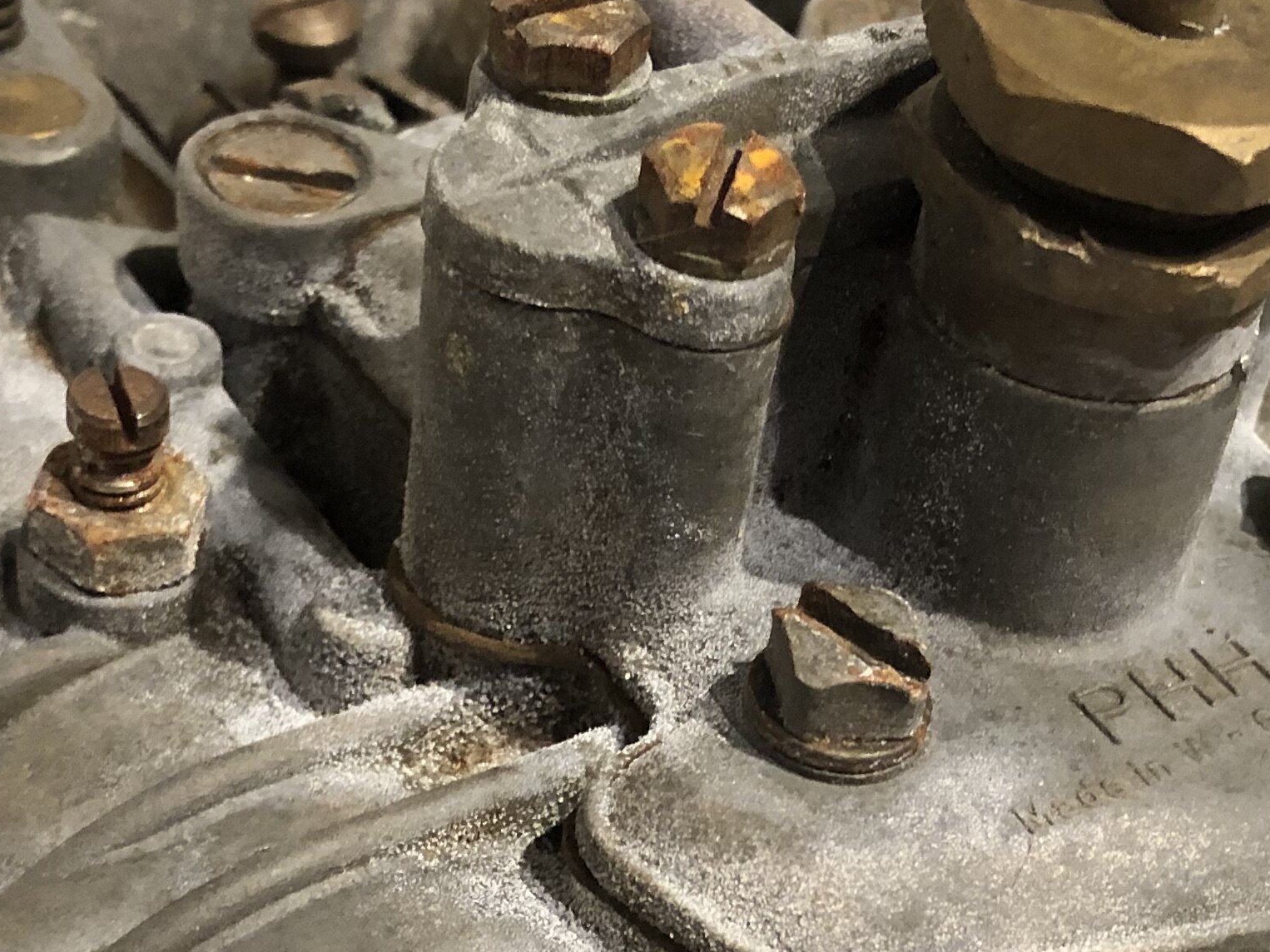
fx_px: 2715
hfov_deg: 26.2
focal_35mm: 74
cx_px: 806
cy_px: 746
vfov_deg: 19.7
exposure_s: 1/17
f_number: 1.8
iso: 100
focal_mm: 4
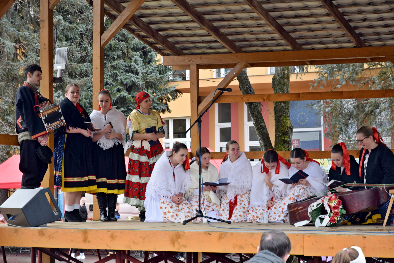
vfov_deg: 13.4
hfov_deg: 20.0
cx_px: 197
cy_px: 132
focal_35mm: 102
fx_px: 1116
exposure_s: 1/125
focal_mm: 68
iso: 400
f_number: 5.6
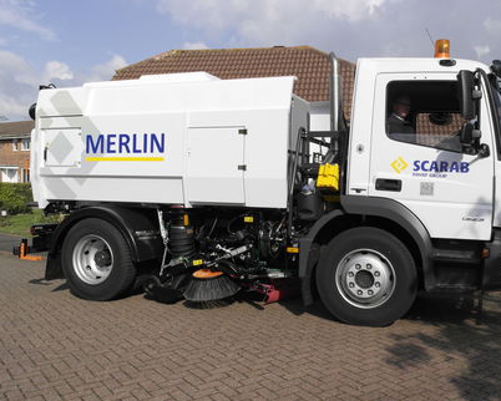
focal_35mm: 35
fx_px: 519
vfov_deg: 42.3
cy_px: 197
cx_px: 283
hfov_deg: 51.4
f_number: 11
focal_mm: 20
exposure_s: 1/1000
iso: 800
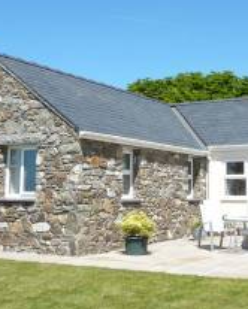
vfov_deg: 33.5
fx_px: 513
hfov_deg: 26.7
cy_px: 131
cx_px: 193
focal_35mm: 56
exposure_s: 1/1000
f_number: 2.8
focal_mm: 5.6
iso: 100
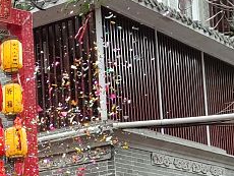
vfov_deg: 11.4
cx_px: -228
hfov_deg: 13.6
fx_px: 846
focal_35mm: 125
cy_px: 266
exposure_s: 1/4000
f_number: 1.85
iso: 2132
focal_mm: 6.78
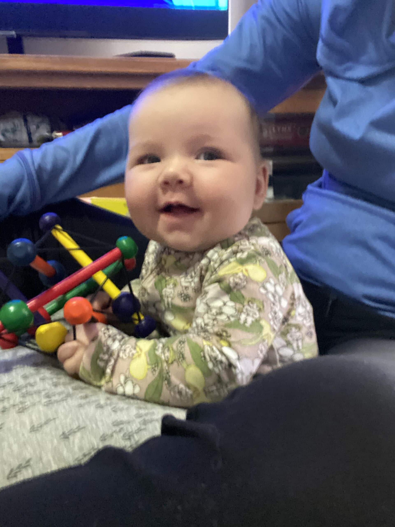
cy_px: 264
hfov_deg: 46.8
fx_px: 456
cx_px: 198
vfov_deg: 60.0
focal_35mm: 30
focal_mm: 2.71
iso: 800
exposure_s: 1/17
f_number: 2.2
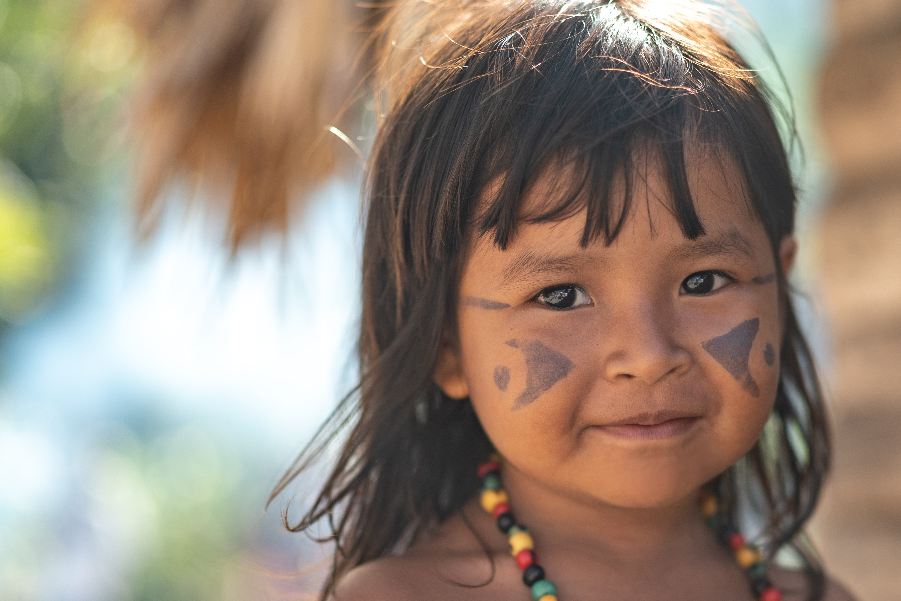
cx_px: 617
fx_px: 2127
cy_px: 419
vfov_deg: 16.0
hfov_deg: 23.8
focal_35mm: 85
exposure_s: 1/200
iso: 100
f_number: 1.4
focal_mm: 50
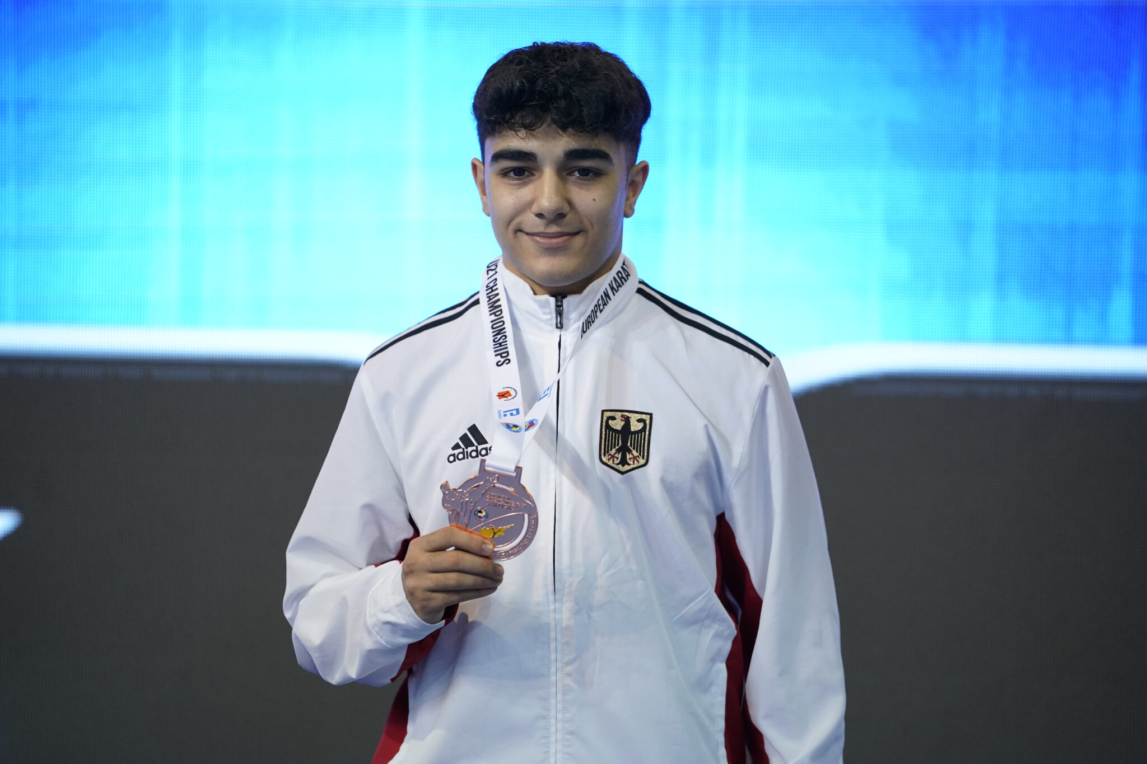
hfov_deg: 10.3
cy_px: 382
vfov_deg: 6.9
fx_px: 6371
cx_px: 574
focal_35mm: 200
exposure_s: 1/400
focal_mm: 200
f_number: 2.8
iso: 2500
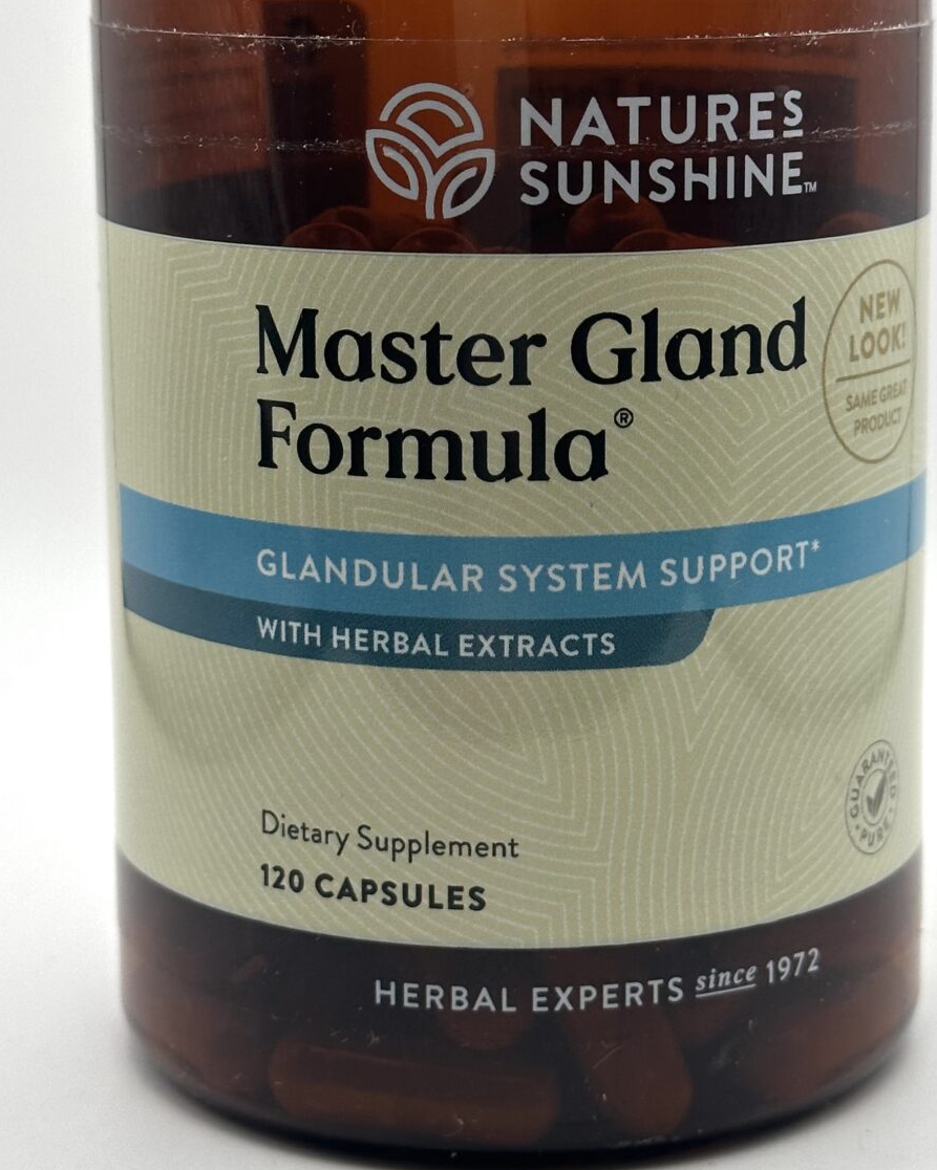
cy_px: 358
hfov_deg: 17.9
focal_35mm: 86
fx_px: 2981
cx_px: 523
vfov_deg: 22.1
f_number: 1.78
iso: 64
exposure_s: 1/251
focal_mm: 6.86
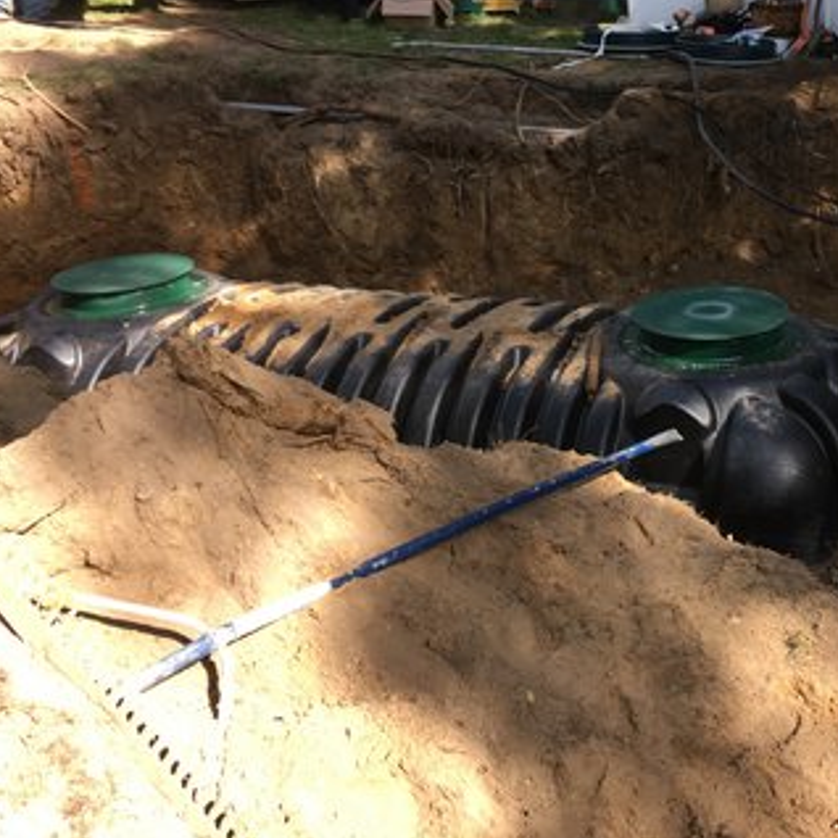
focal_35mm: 43
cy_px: 335
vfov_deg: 39.0
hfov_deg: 38.4
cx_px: 605
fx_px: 1178
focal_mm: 4.15
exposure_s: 1/203
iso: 25
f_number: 2.2
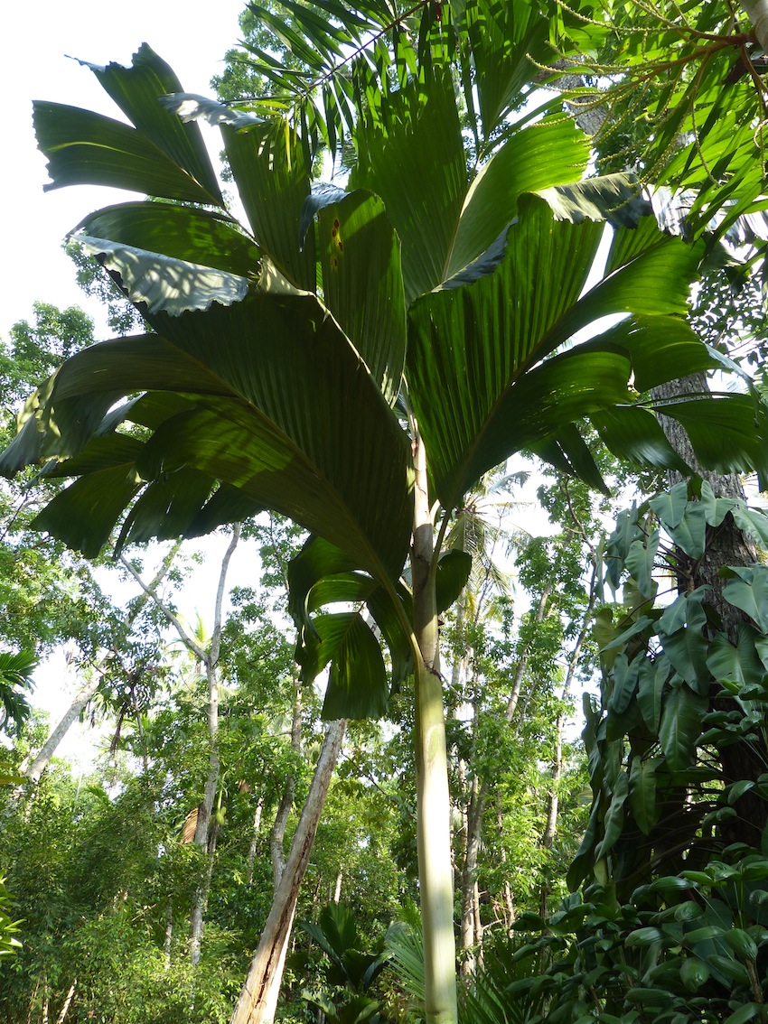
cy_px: 512
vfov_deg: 69.4
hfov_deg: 54.9
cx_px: 384
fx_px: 740
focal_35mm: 25
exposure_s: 1/125
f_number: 3.5
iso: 100
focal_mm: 4.5
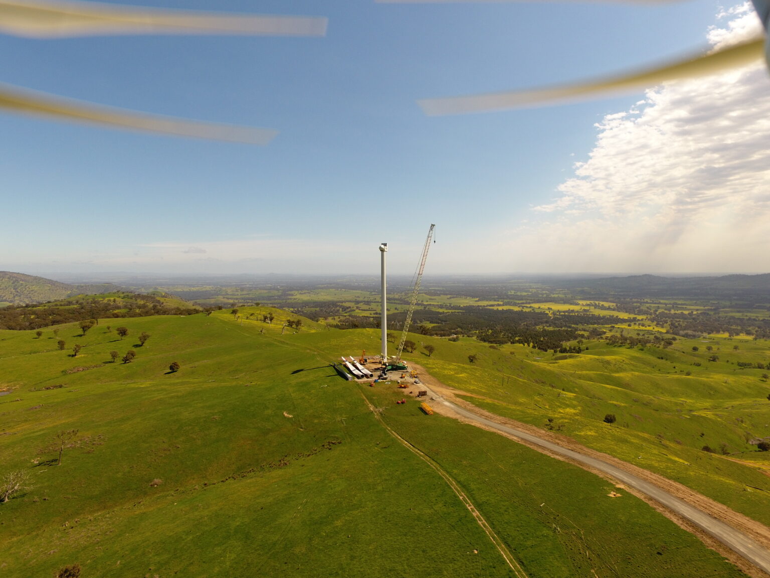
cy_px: 289
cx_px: 385
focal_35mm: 20
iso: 100
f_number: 2.8
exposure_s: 1/909
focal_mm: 3.61
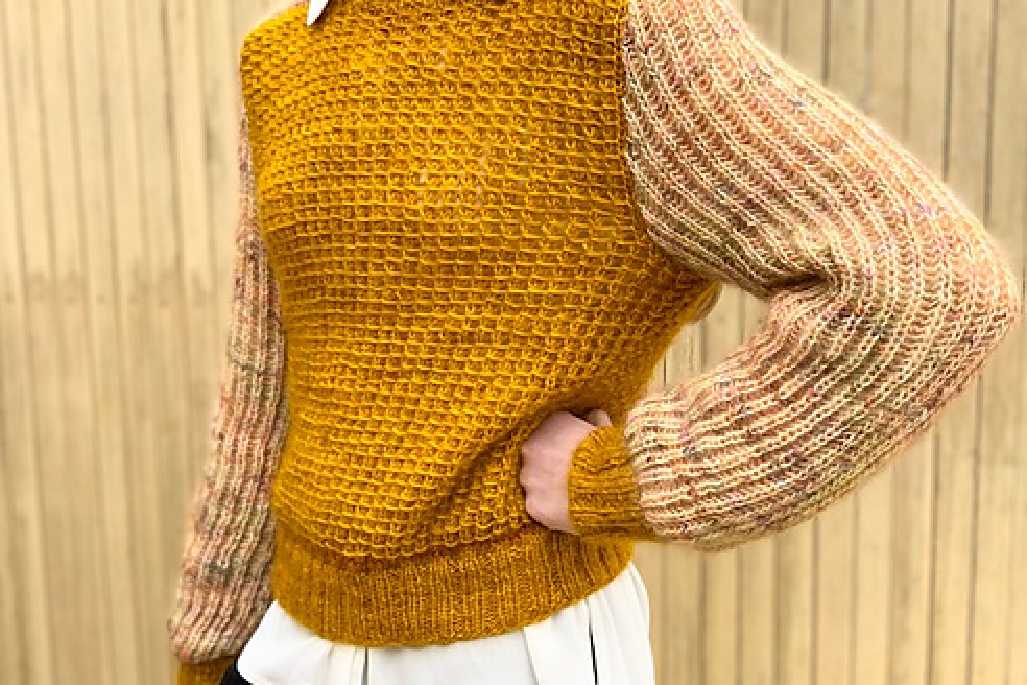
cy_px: 329
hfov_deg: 36.2
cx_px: 516
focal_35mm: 55
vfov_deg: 24.6
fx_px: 1569
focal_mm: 6
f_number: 2.4
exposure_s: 1/122
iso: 125
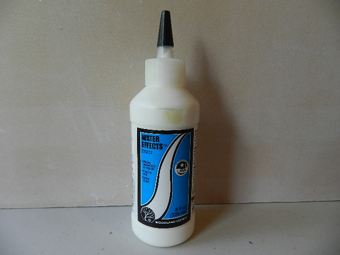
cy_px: 128
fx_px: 226
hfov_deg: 73.9
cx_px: 170
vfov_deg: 58.9
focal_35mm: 23
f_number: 3.4
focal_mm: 4
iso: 160
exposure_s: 1/40
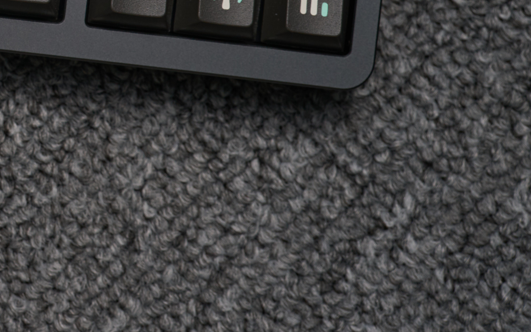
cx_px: -443
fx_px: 3097
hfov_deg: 9.3
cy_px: -286
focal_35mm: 214
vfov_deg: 6.0
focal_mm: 50
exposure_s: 1/50
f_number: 5.6
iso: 125
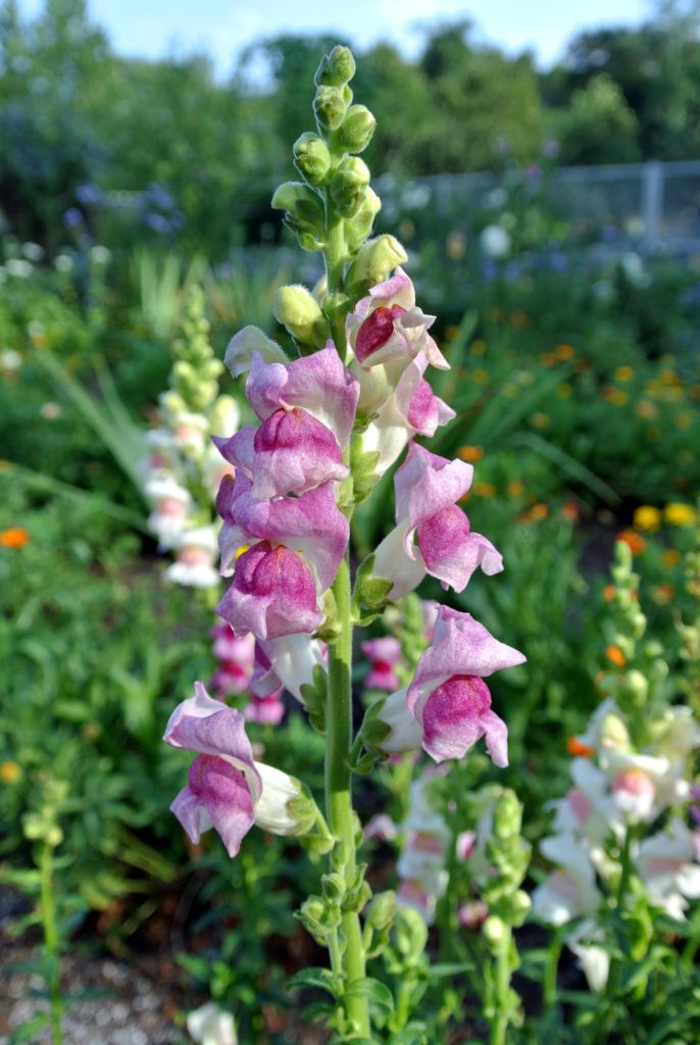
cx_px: 350
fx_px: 1163
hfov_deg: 33.5
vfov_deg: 48.4
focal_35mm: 40
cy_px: 522
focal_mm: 15.1
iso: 100
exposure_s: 1/250
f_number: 4.2
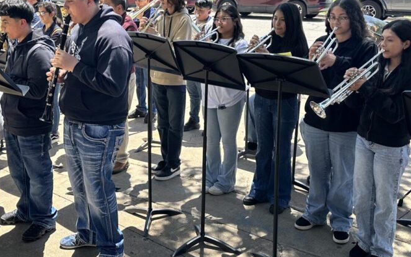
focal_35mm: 46
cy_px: 87
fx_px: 515
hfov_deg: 43.2
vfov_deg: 27.8
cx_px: 159
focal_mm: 6.86
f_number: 1.78
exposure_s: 1/1751
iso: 80
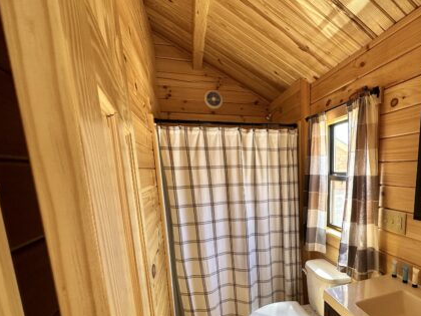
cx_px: 280
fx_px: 243
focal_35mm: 20
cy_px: 209
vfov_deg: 64.4
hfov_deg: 79.1
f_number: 2.2
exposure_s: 1/99
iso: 100
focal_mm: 2.22
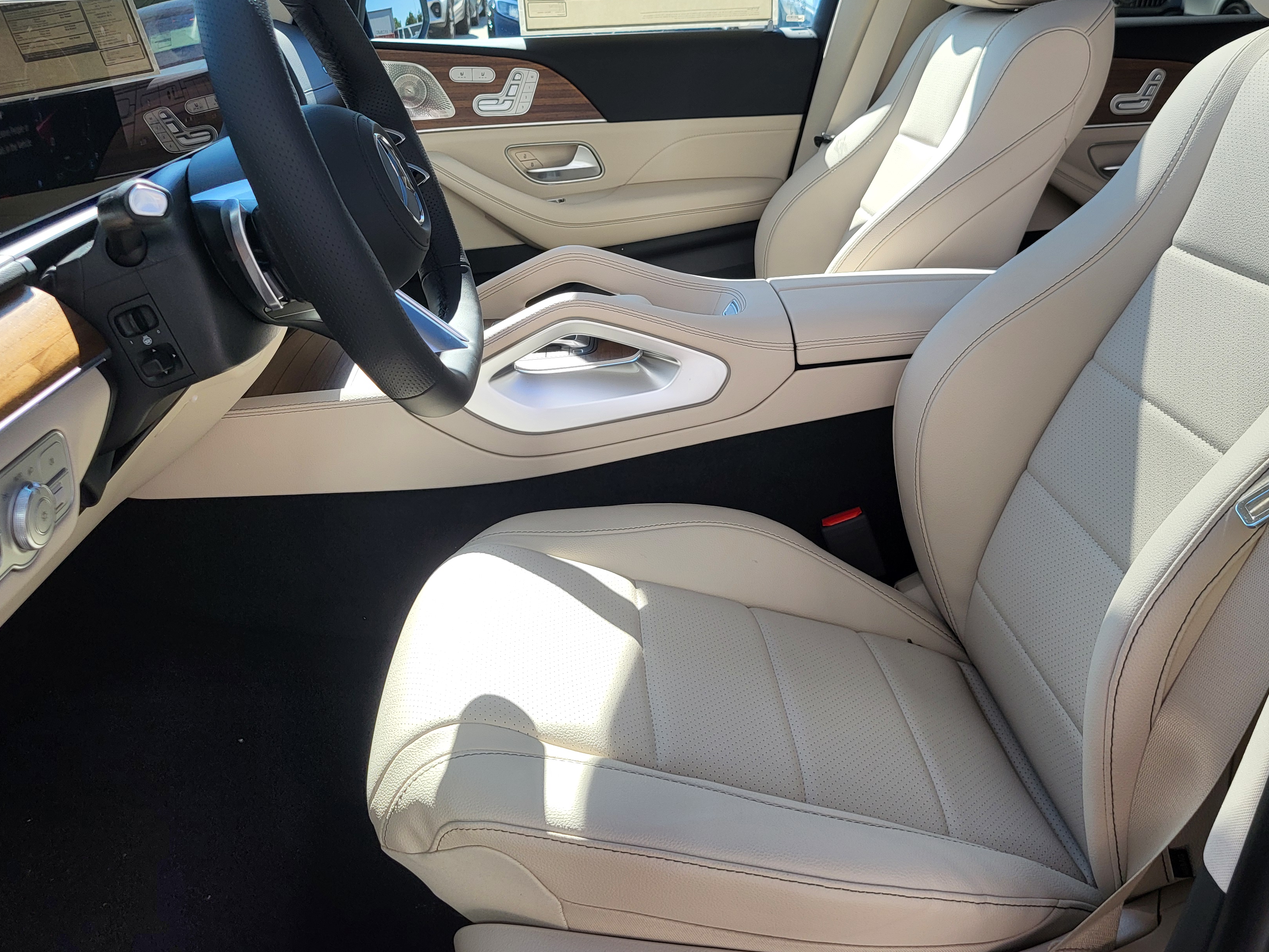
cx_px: 675
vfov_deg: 43.9
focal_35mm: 32
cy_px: 370
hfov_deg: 56.8
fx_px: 1173
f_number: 1.8
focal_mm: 5.4
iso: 40
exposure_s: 1/777
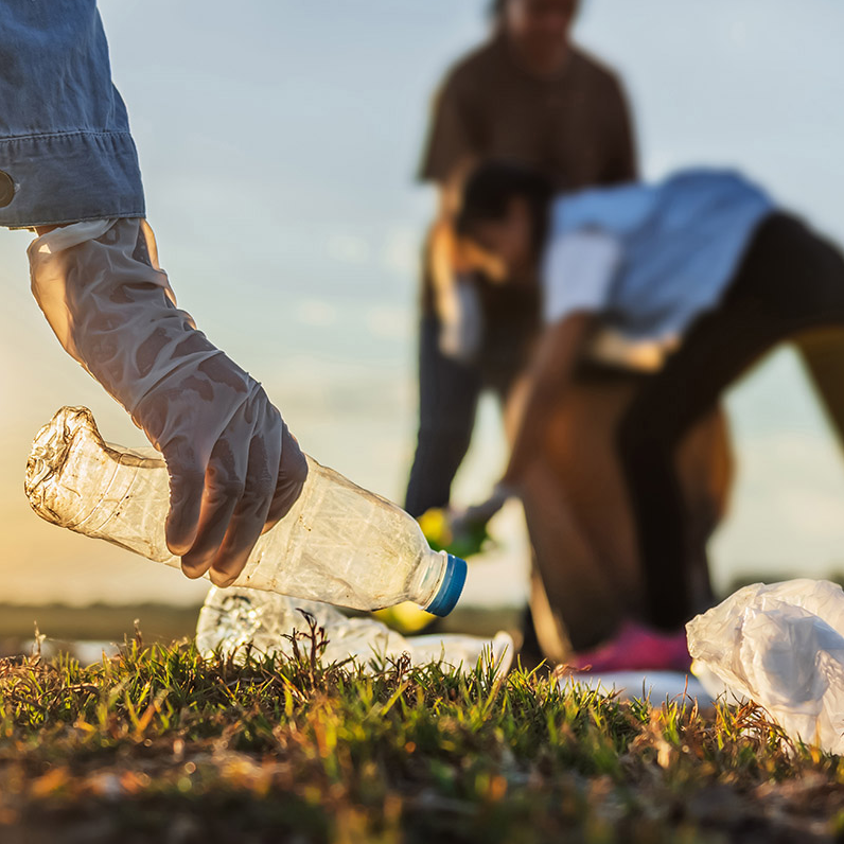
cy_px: 421
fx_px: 2014
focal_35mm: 73
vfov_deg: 23.7
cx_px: 415
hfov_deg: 23.7
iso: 100
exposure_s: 1/2500
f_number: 3.2
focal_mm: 38
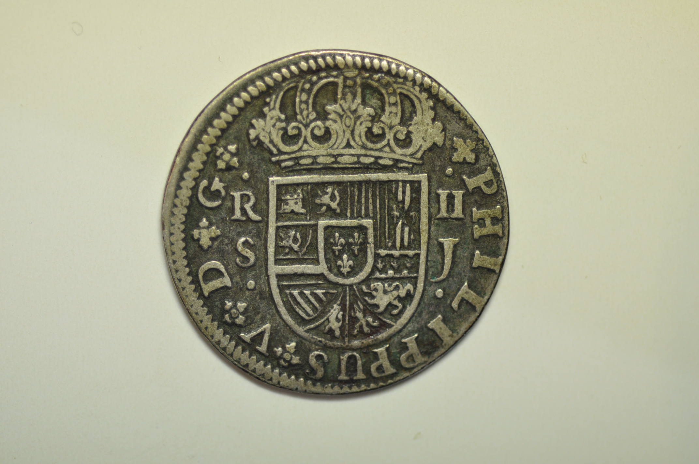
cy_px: 232
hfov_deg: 22.6
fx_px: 1745
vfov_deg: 15.2
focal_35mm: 90
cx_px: 350
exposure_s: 1/250
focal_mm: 60
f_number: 4
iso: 640
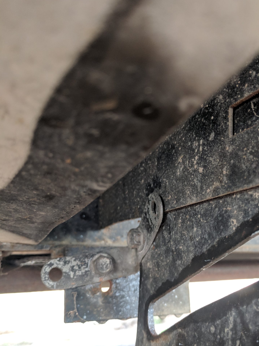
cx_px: 173
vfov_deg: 52.3
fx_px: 349
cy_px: 208
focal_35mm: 35
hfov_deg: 40.2
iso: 227
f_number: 2
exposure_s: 1/60
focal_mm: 4.67
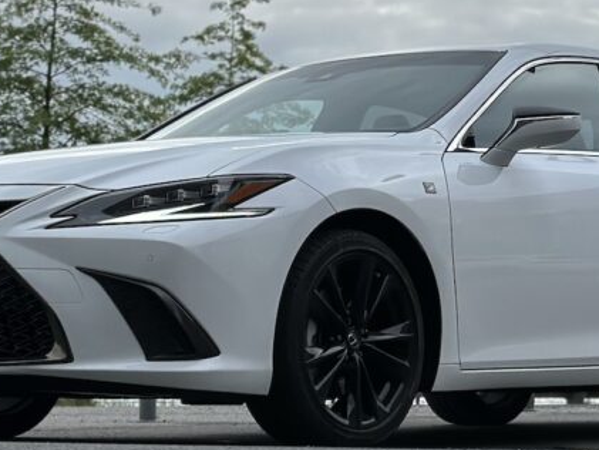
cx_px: 312
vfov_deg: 11.4
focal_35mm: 130
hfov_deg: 15.2
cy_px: 167
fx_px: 2250
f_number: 1.78
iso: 100
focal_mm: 6.86
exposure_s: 1/9804
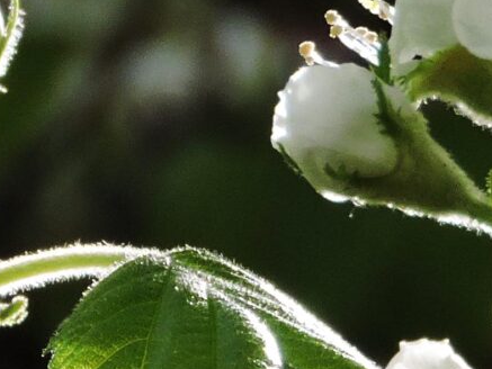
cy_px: 320
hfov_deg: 1.5
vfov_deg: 1.2
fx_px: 18326
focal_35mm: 1289
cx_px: -621
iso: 100
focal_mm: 39.4
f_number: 5.3
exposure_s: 1/200
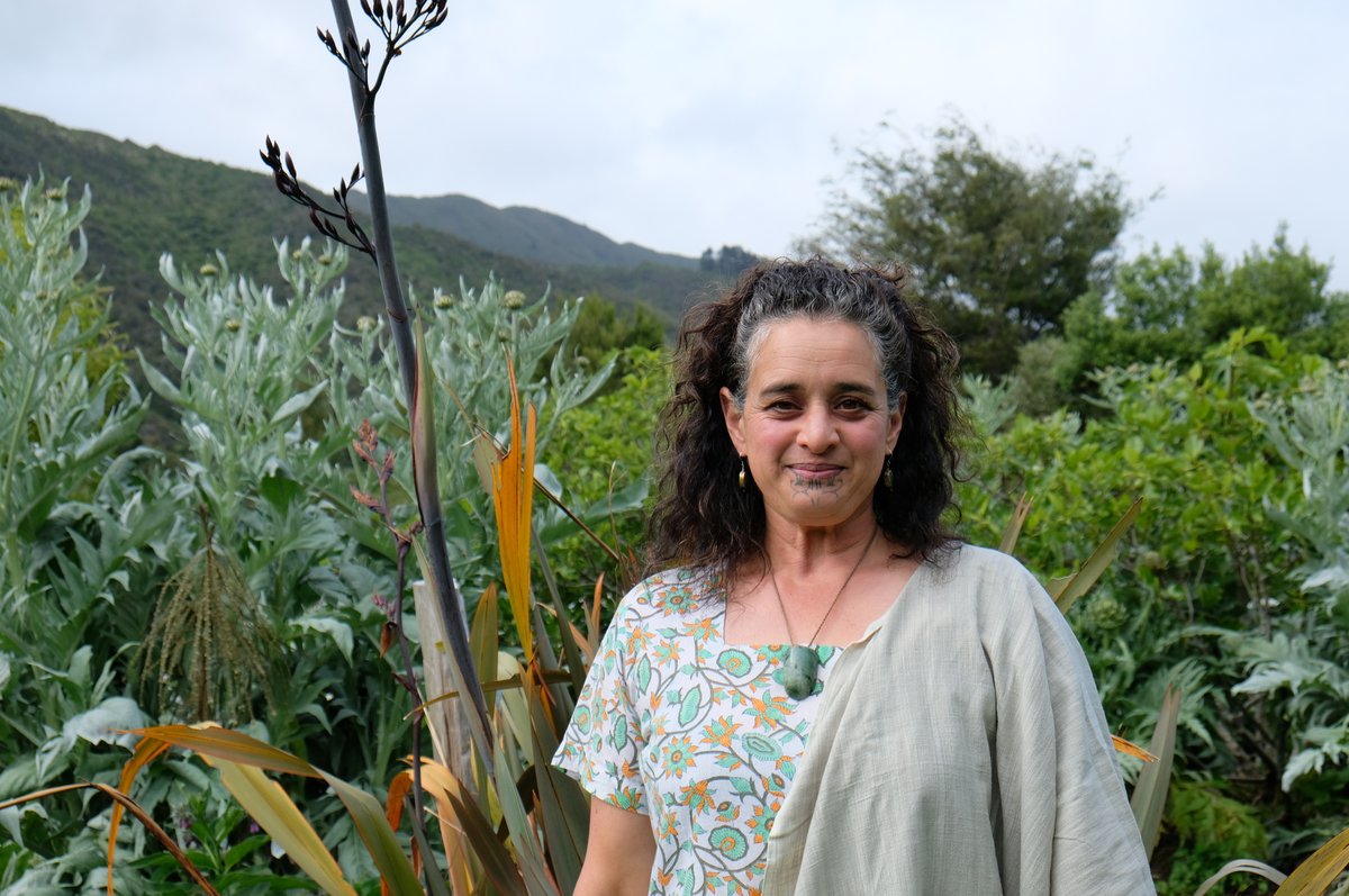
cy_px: 448
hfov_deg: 40.4
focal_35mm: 49
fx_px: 1834
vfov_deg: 27.5
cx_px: 674
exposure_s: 1/400
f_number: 6.4
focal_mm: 32.9
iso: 400
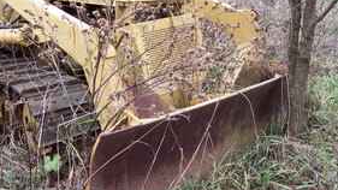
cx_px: 149
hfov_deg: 39.8
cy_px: 67
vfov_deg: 23.0
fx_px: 466
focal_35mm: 52
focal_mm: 8
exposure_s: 1/90
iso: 100
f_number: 3.4
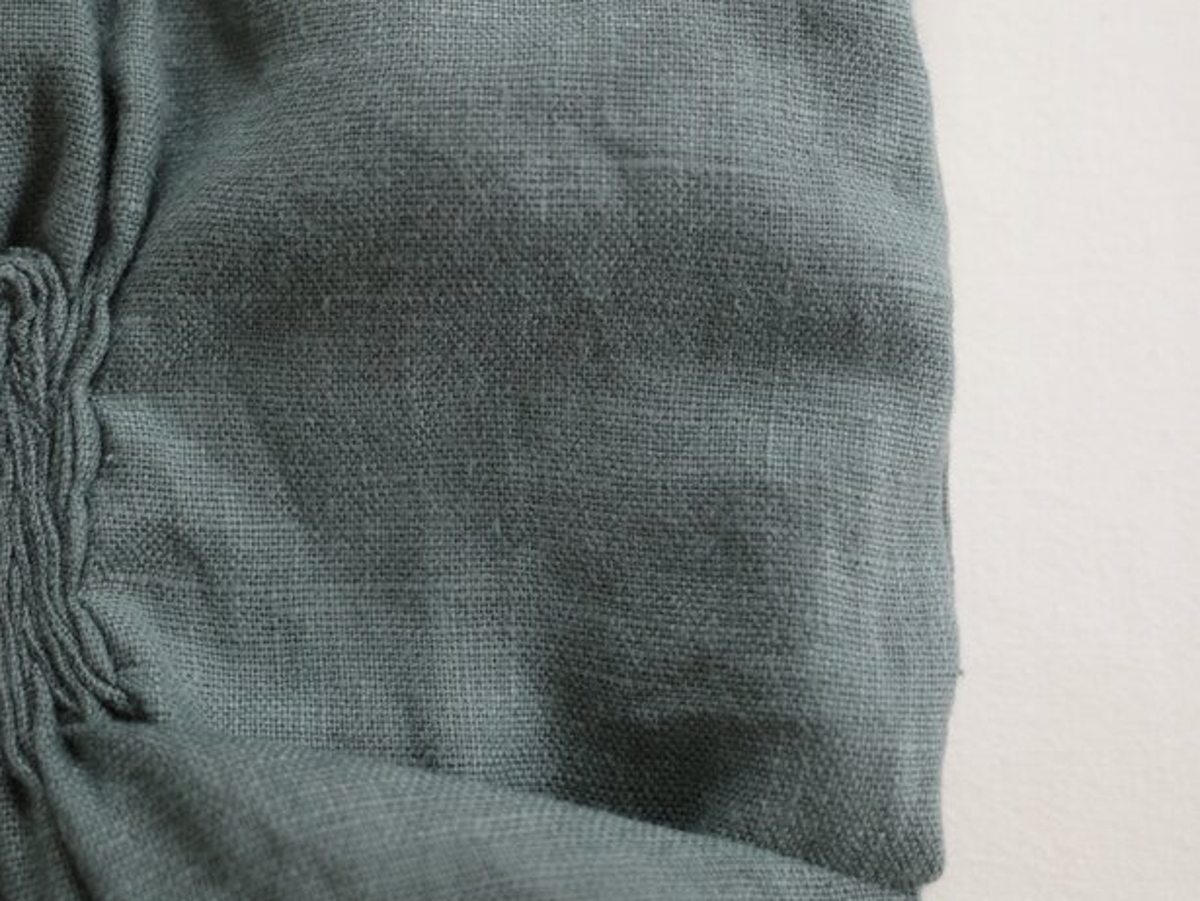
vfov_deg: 34.1
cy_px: 298
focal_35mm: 42
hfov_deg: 44.8
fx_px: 1457
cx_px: 613
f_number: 2.8
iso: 500
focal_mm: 18.3
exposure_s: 1/30
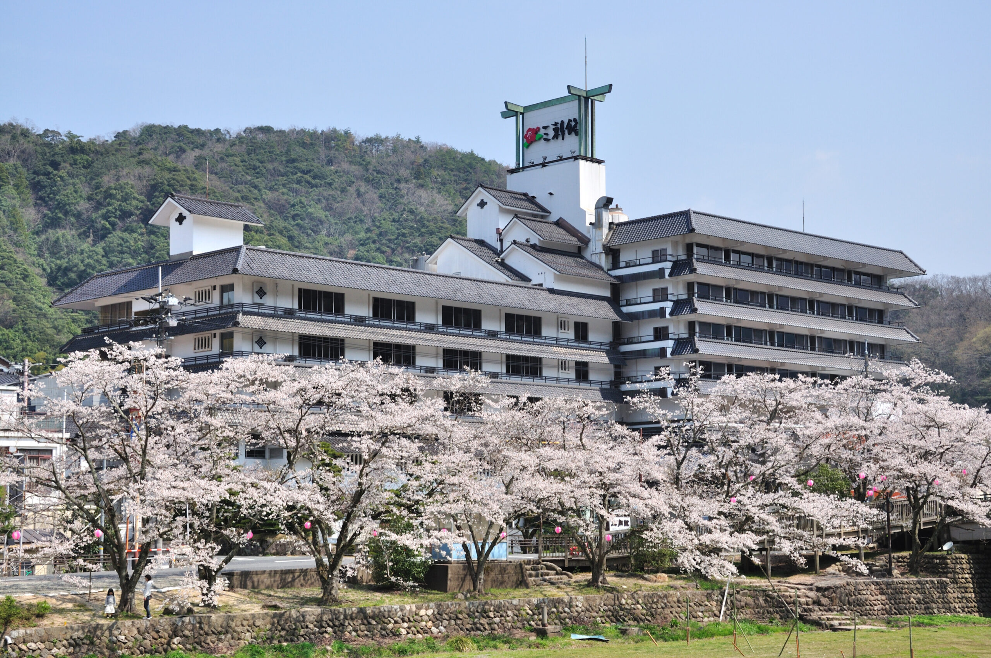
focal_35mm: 60
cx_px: 496
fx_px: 1650
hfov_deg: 33.4
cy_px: 329
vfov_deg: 22.6
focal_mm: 40
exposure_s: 1/500
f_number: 8
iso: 200
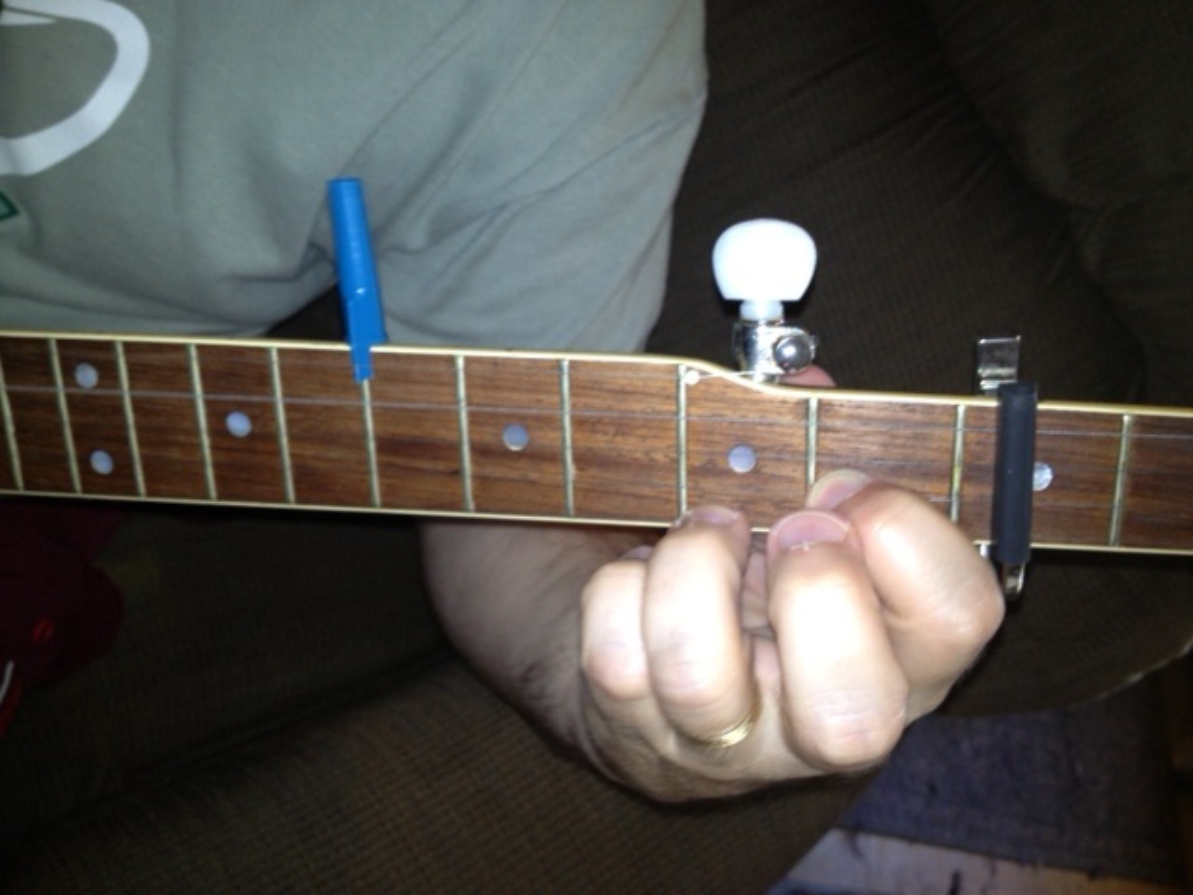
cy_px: 448
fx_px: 1206
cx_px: 596
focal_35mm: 35
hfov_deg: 52.6
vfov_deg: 40.7
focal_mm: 4.28
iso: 64
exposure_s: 1/20
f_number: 2.4
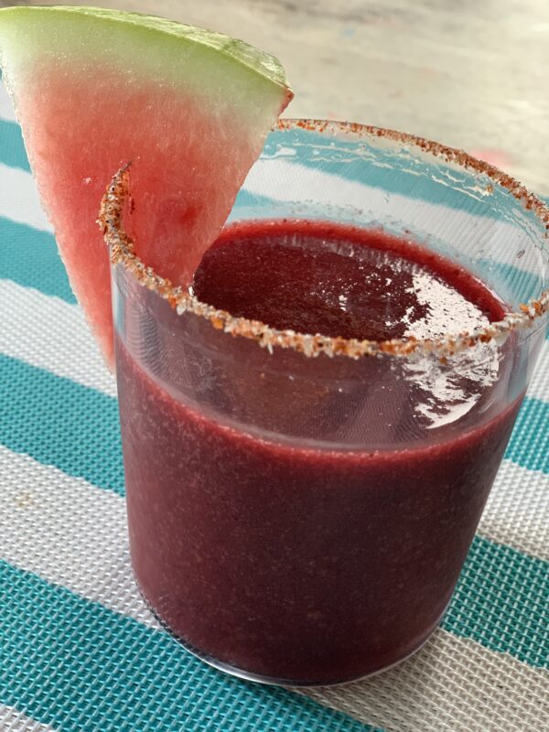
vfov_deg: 36.8
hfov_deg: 28.0
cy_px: 366
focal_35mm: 52
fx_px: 1100
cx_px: 274
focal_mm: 6
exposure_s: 1/60
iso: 160
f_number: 2.4
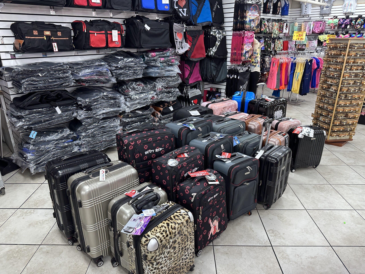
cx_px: 182
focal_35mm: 24
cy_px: 137
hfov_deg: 71.6
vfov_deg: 56.8
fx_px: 253
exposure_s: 1/120
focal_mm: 6.86
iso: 160
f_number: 1.78
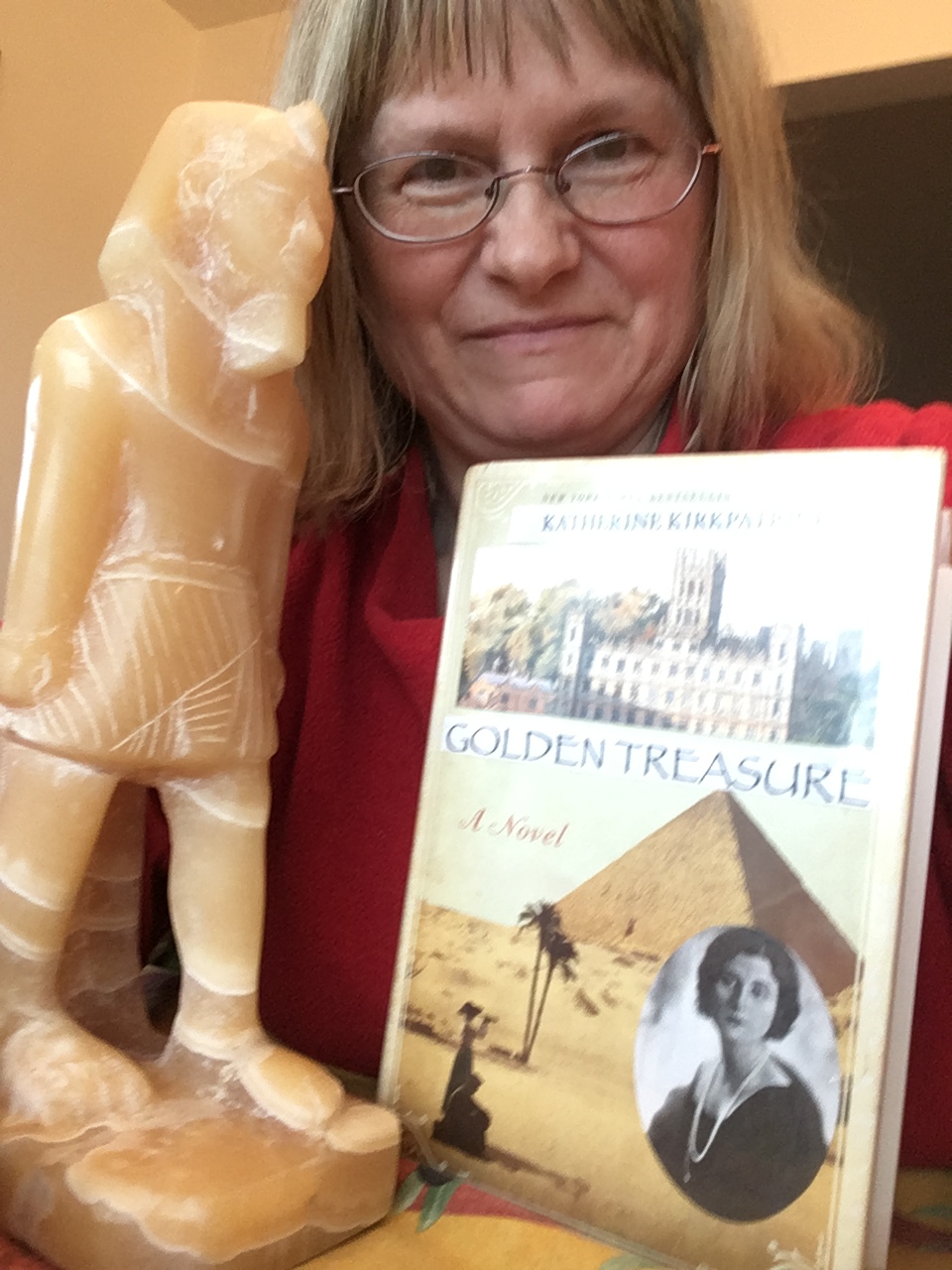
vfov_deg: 58.4
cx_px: 476
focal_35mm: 31
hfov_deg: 45.4
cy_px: 635
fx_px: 1137
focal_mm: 2.15
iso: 100
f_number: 2.4
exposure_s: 1/30
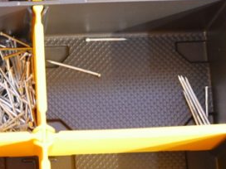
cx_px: 47
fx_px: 1025
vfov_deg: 9.3
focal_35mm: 157
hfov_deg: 12.5
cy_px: -24
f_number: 4.5
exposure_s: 1/25
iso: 3200
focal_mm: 34
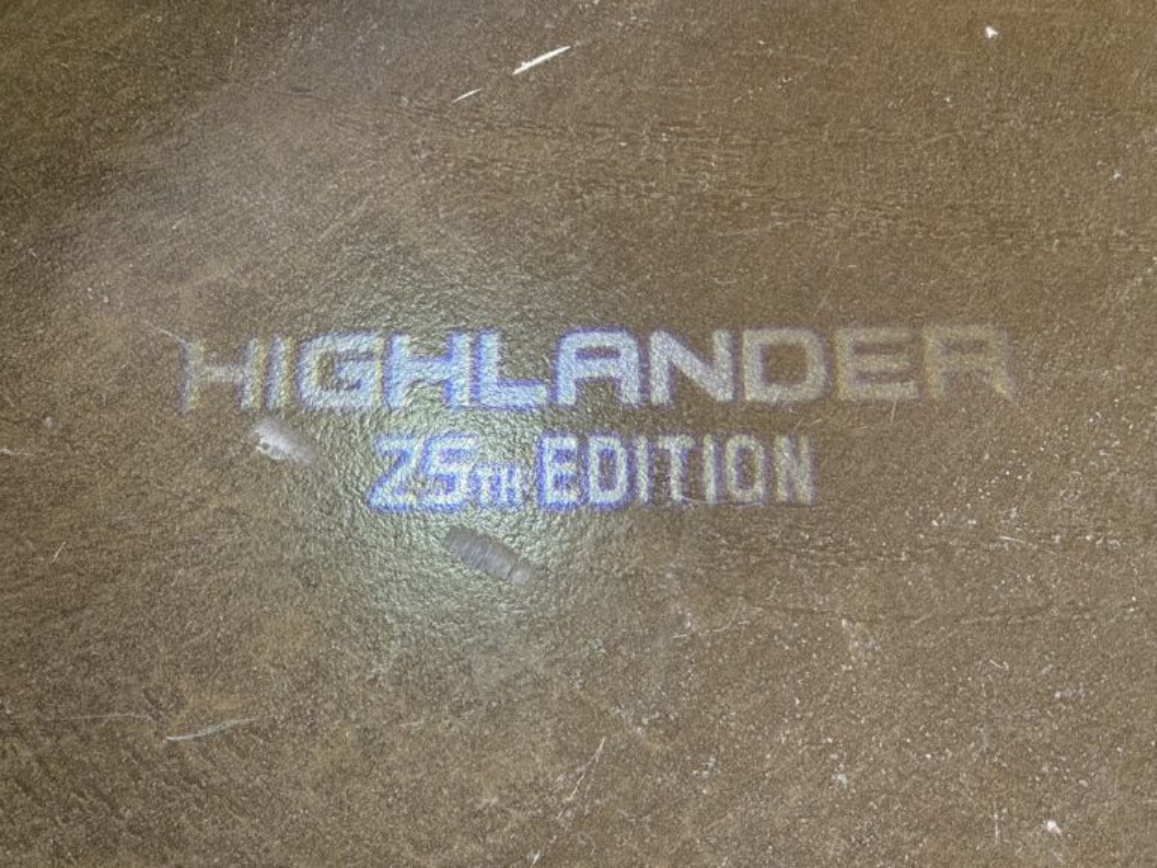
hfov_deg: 39.7
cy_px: 434
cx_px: 578
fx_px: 1604
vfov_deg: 30.3
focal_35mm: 48
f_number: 1.78
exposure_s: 1/40
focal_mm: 6.76
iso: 500
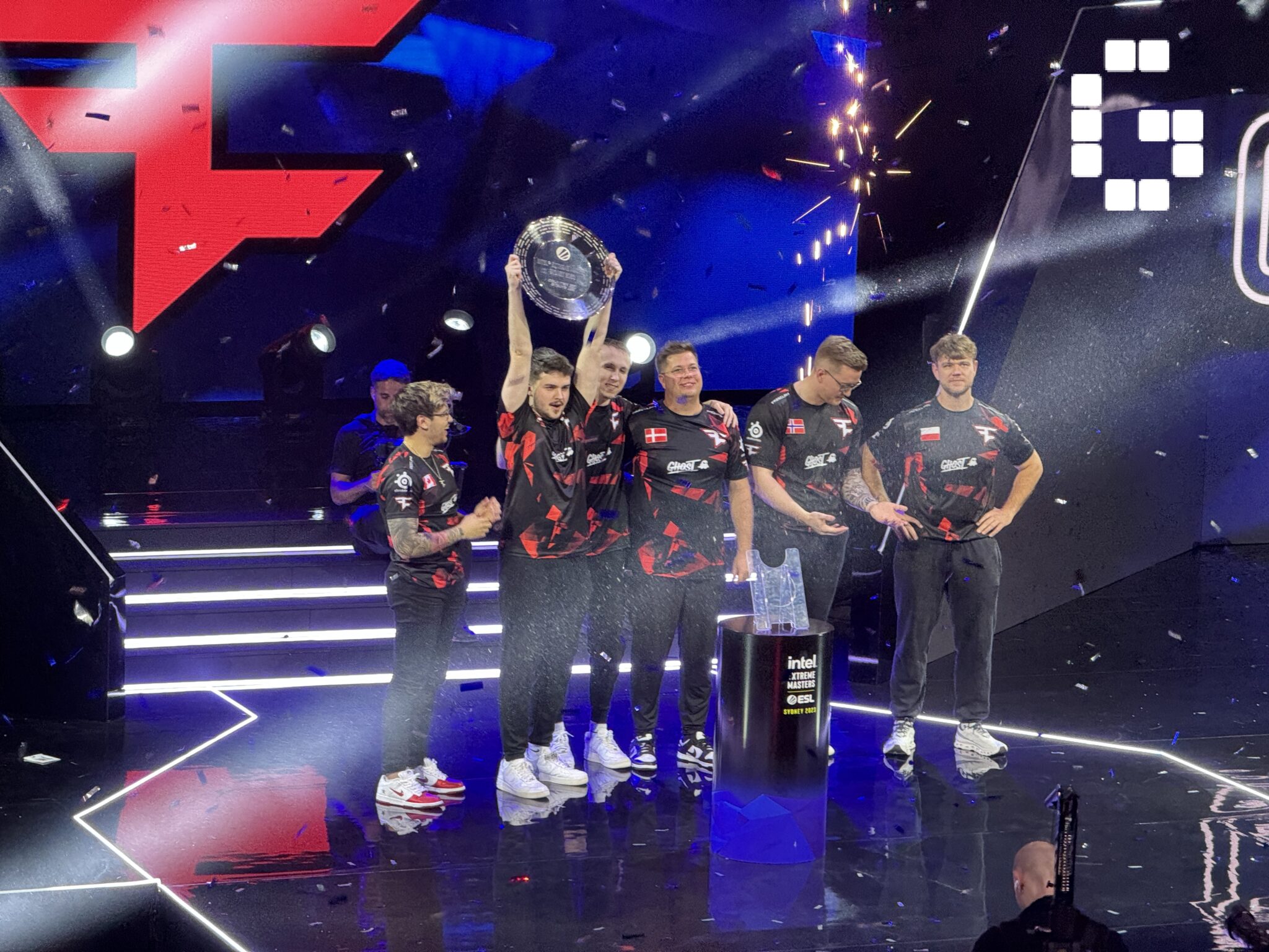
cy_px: 476
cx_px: 634
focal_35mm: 120
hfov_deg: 16.4
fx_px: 4399
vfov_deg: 12.3
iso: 500
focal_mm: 15.66
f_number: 2.8
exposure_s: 1/60
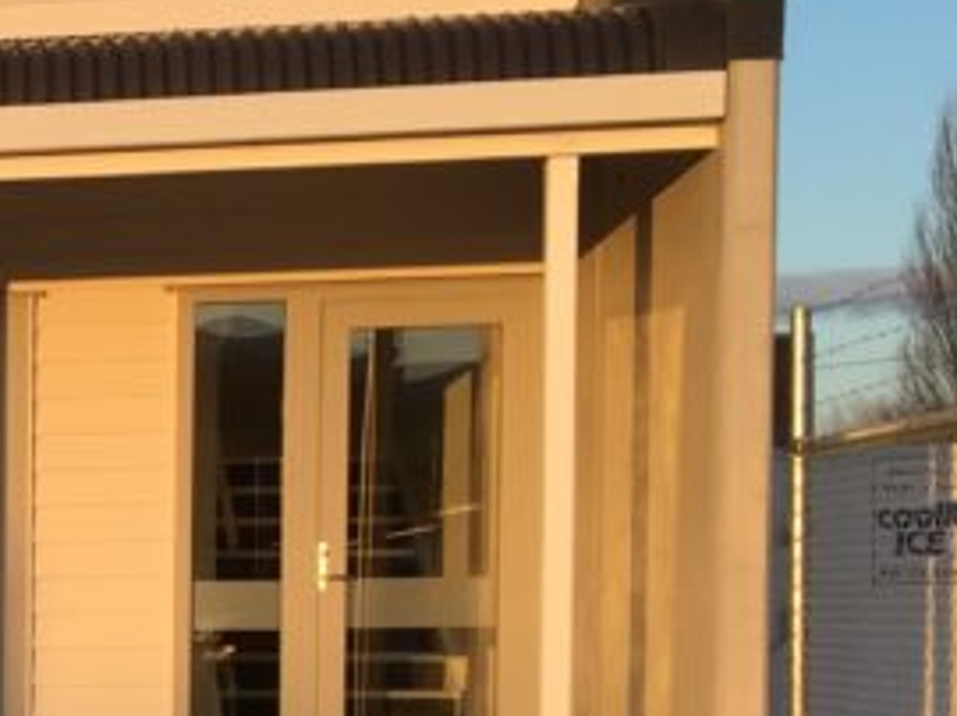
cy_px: 741
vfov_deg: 13.2
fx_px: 3038
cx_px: -805
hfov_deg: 15.3
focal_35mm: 110
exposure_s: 1/581
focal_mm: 4.15
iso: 32
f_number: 2.2
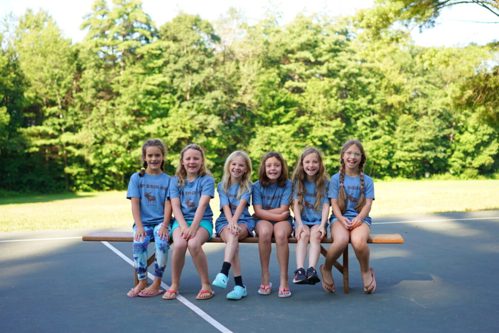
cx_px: 253
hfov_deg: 35.0
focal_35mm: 57
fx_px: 790
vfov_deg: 23.8
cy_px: 163
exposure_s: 1/1000
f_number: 2.8
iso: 400
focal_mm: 55
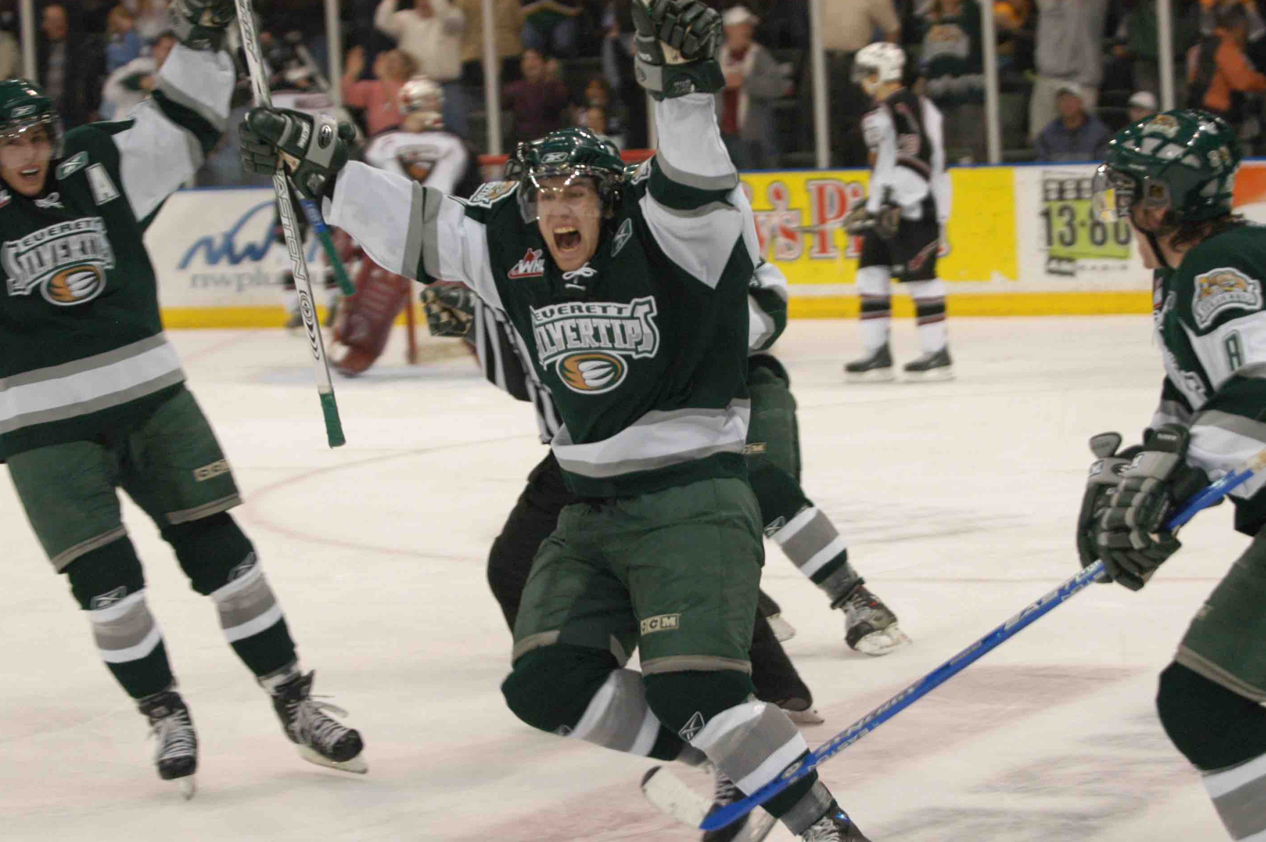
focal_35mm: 128
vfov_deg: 10.7
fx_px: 4497
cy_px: 444
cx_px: 666
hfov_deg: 16.0
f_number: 2.8
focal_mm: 80
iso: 1000
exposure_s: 1/400
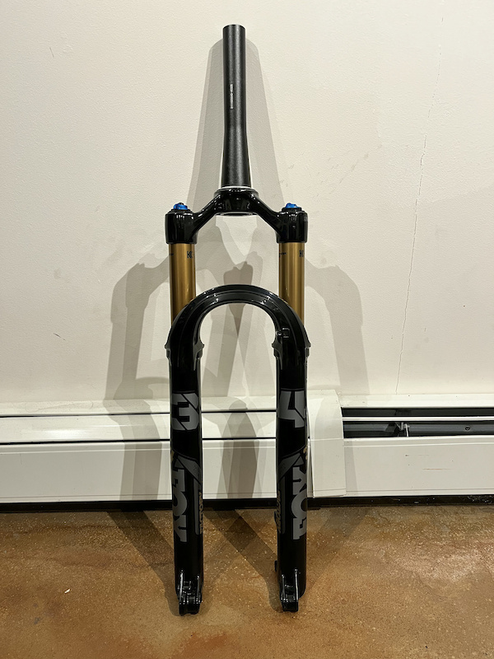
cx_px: 247
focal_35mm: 26
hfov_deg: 53.1
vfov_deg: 67.3
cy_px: 330
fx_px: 495
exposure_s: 1/60
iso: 250
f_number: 1.6
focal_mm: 5.1
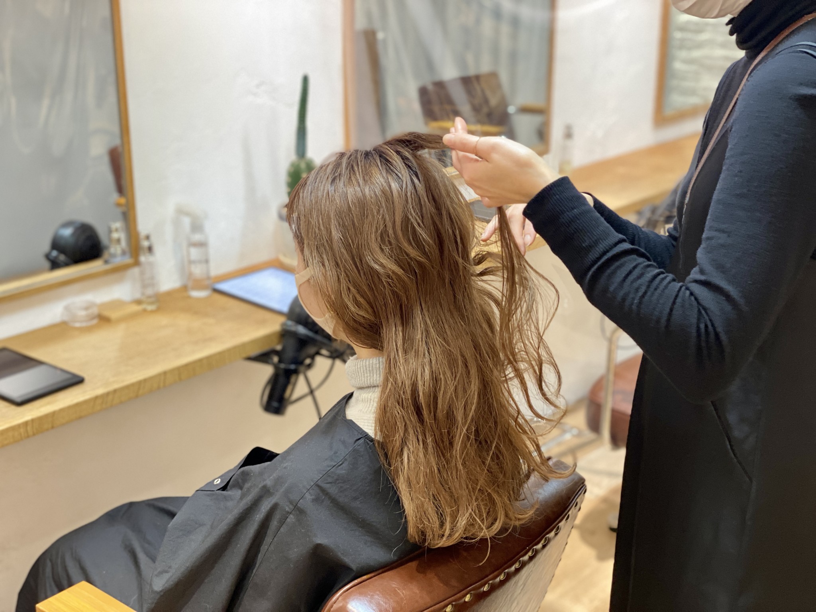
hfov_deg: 36.8
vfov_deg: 28.0
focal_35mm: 52
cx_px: 408
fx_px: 1226
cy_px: 306
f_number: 2
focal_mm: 6
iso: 200
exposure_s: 1/33
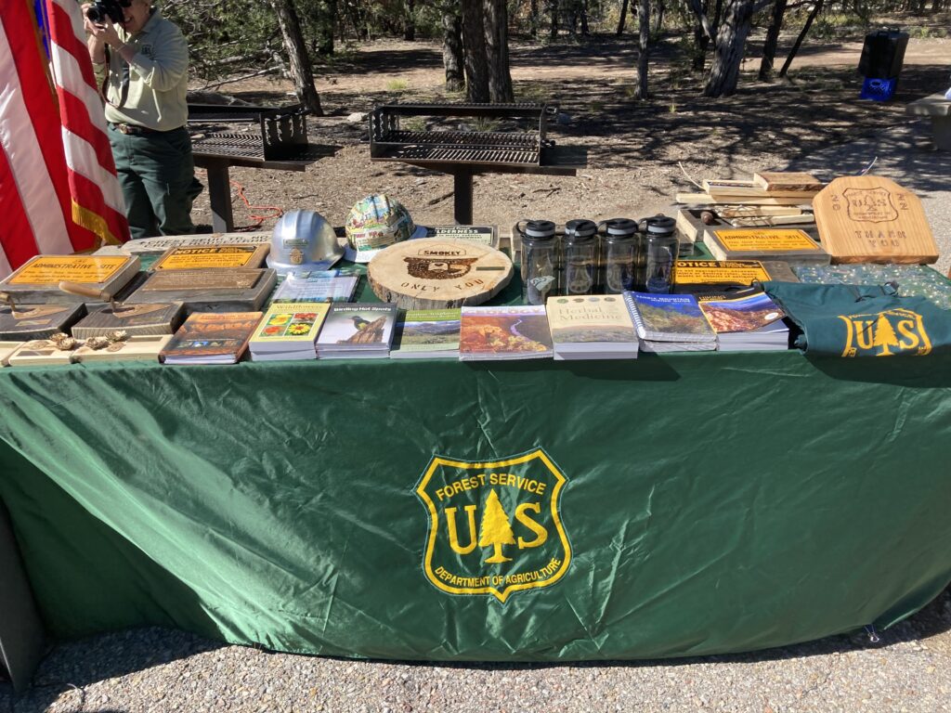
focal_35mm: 28
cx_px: 476
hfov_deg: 63.4
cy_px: 356
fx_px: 769
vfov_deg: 49.7
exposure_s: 1/1171
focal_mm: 3.99
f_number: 1.8
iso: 20
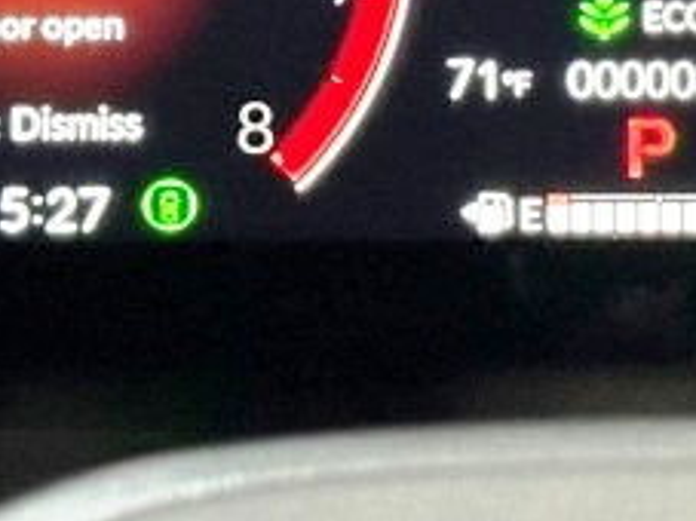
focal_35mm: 217
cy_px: -113
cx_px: 662
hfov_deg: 9.1
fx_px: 4361
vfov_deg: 6.8
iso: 640
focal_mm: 6.86
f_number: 1.78
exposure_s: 1/24
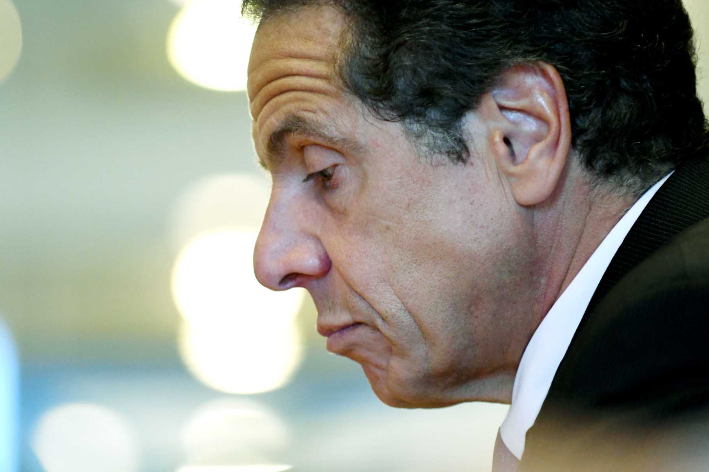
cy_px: 253
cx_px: 338
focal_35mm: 306
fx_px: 6025
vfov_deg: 4.5
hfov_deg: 6.7
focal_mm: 180
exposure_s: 1/250
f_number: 2.8
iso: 3200
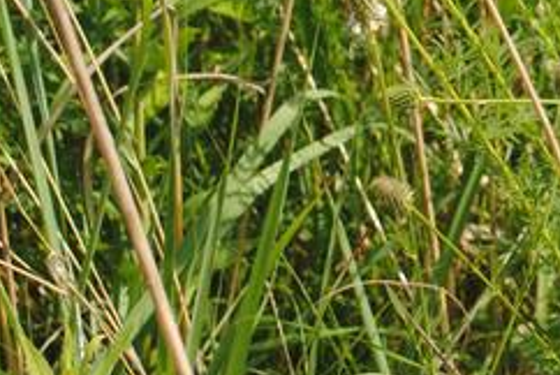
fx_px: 3381
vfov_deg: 6.2
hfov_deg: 9.0
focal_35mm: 217
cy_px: -235
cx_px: 1062
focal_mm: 35
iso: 100
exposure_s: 1/200
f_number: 7.1
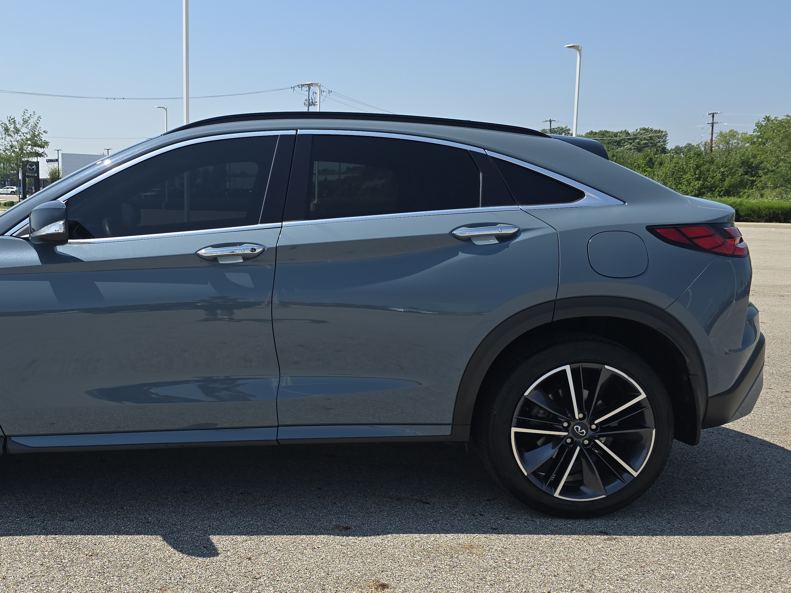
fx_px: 777
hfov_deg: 52.0
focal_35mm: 34
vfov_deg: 41.8
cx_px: 215
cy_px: 311
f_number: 1.7
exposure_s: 1/823
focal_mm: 6.3
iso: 12
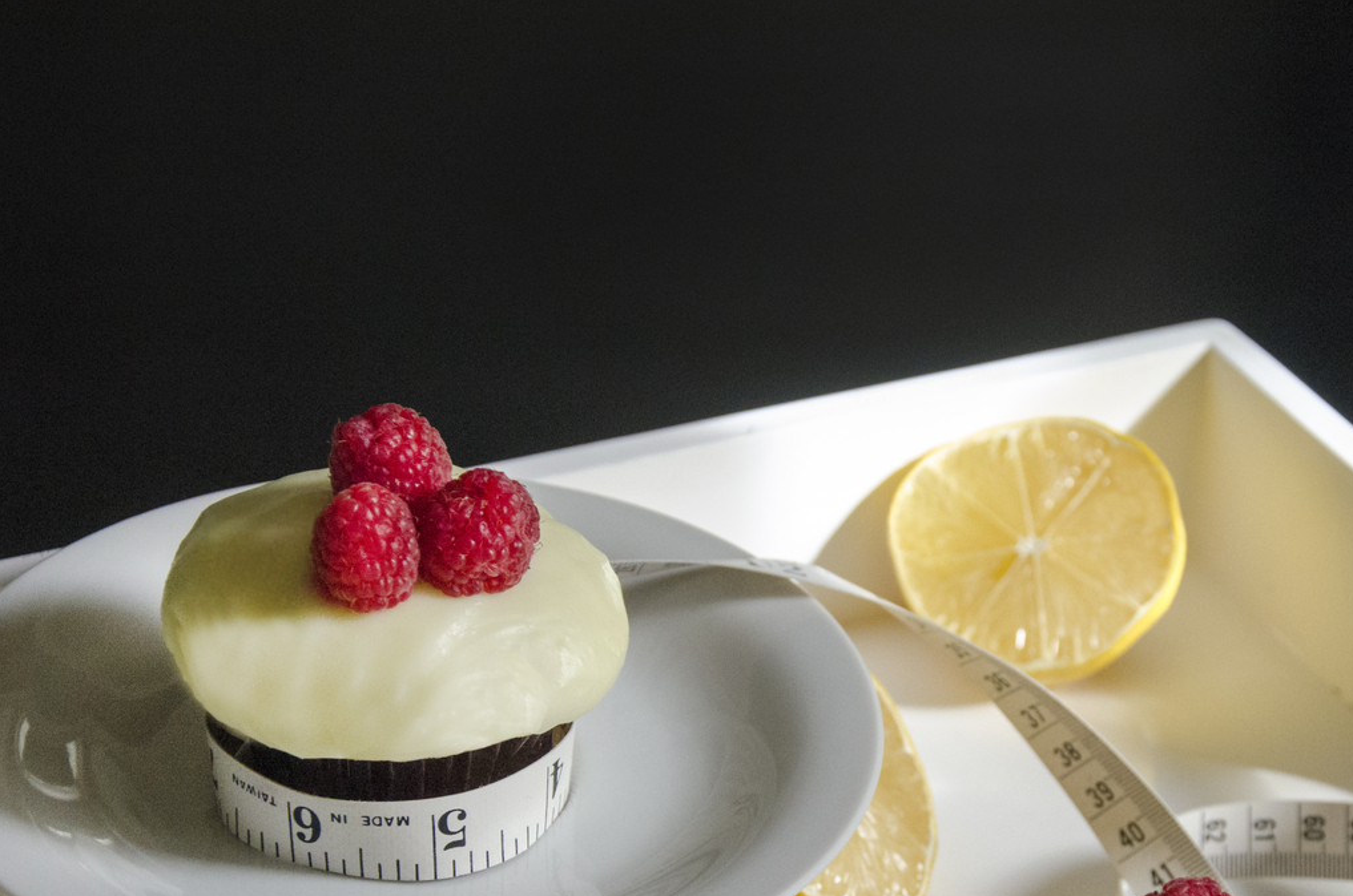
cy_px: 670
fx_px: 4426
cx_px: 913
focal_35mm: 118
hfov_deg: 17.3
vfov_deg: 11.5
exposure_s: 1/640
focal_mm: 50
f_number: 5.6
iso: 2500
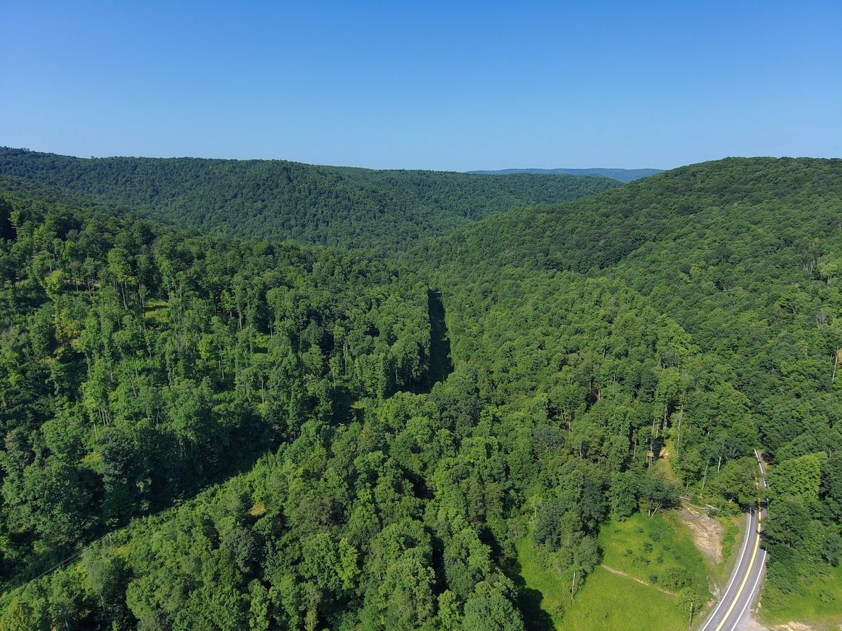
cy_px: 316
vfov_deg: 63.4
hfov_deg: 79.0
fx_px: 511
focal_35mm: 21
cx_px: 421
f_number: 2.8
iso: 100
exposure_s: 1/893
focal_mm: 3.7
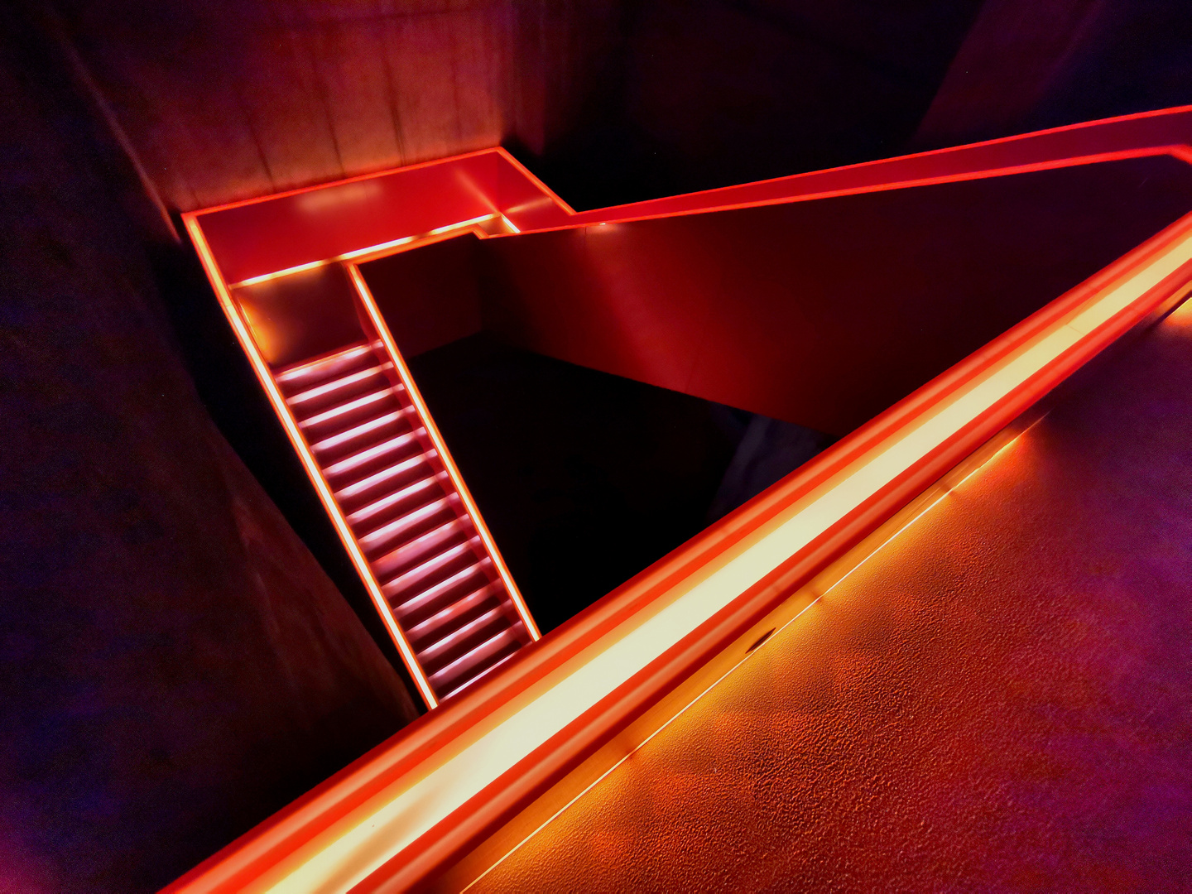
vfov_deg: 78.1
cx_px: 596
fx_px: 551
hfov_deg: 94.5
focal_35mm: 16
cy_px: 447
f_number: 2.2
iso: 400
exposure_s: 1/24
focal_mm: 2.35
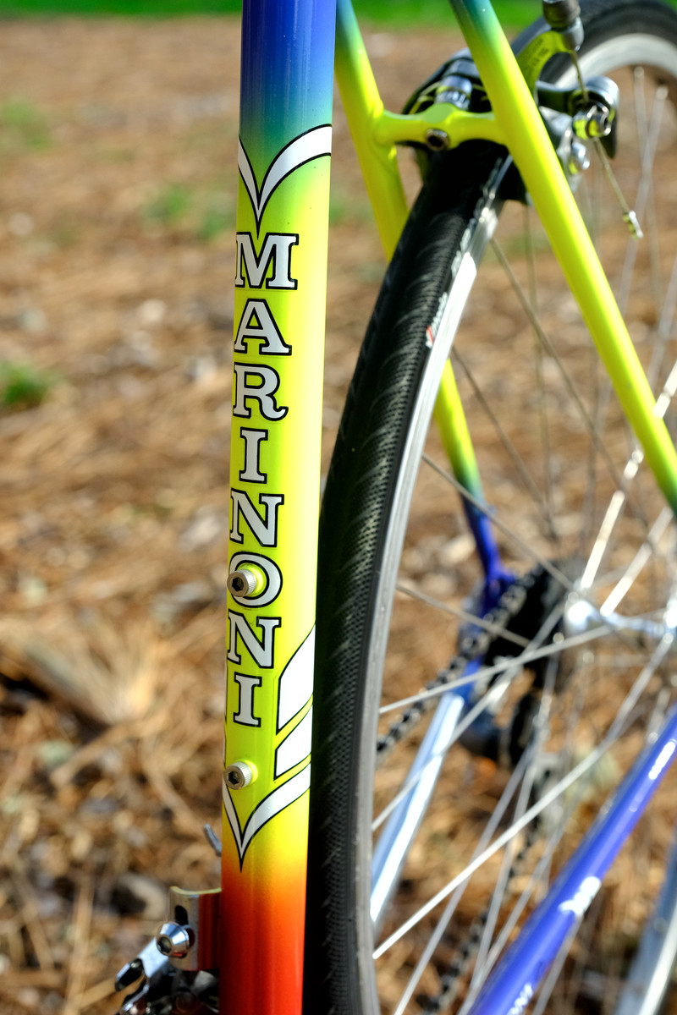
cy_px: 508
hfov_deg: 28.1
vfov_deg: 41.1
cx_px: 338
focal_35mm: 48
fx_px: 1354
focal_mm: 32.1
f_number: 4.5
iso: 1600
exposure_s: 1/800
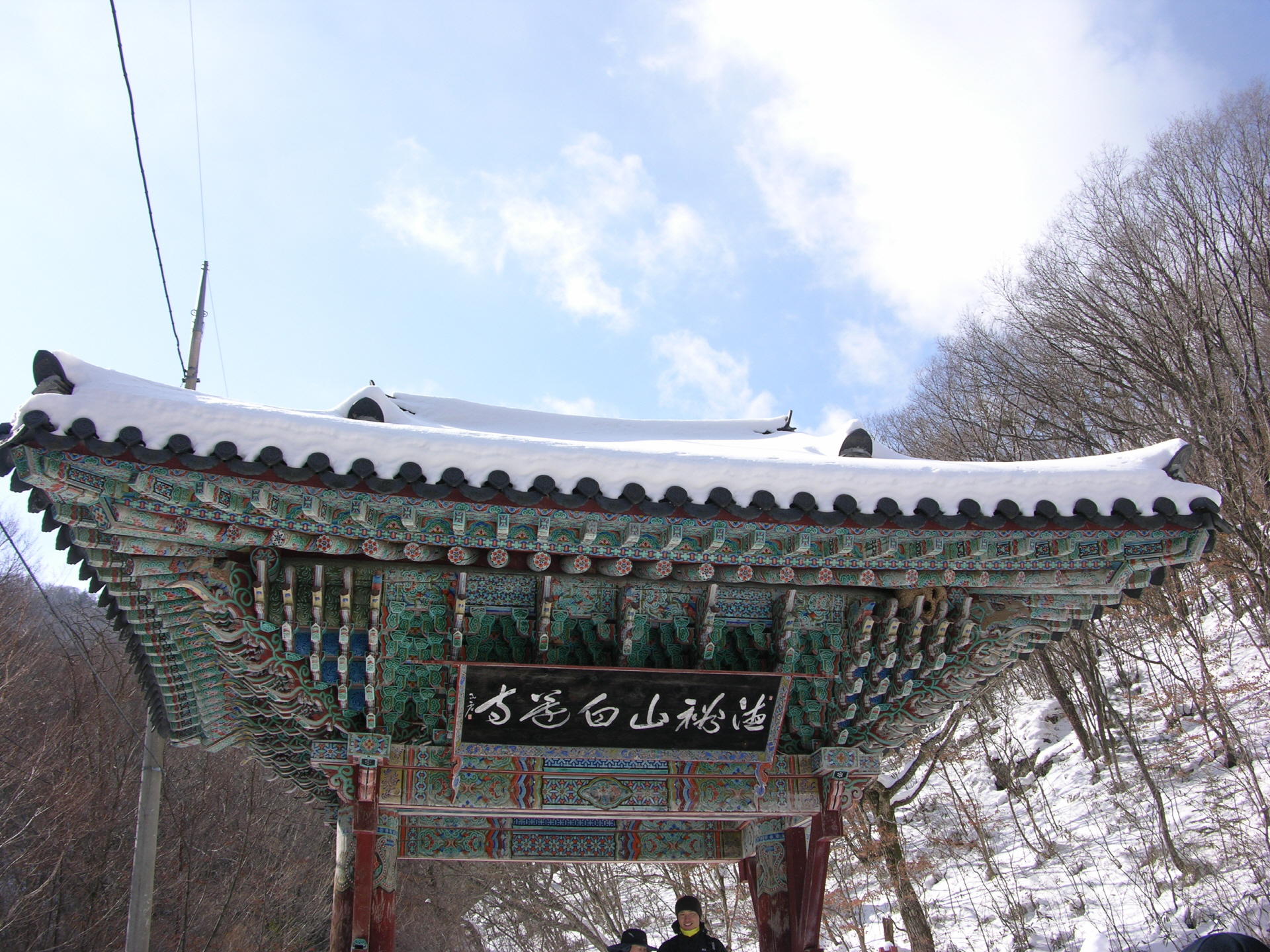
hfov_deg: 52.6
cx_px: 635
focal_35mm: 35
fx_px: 1284
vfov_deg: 40.7
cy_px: 476
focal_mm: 8.9
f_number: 5.6
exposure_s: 1/190
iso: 50
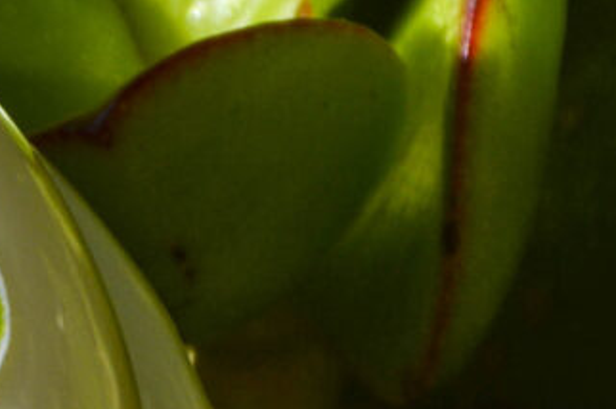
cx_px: -794
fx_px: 34272
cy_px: 553
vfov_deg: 0.7
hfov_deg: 1.0
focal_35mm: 2005
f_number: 13
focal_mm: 210
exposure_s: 1/200
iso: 100
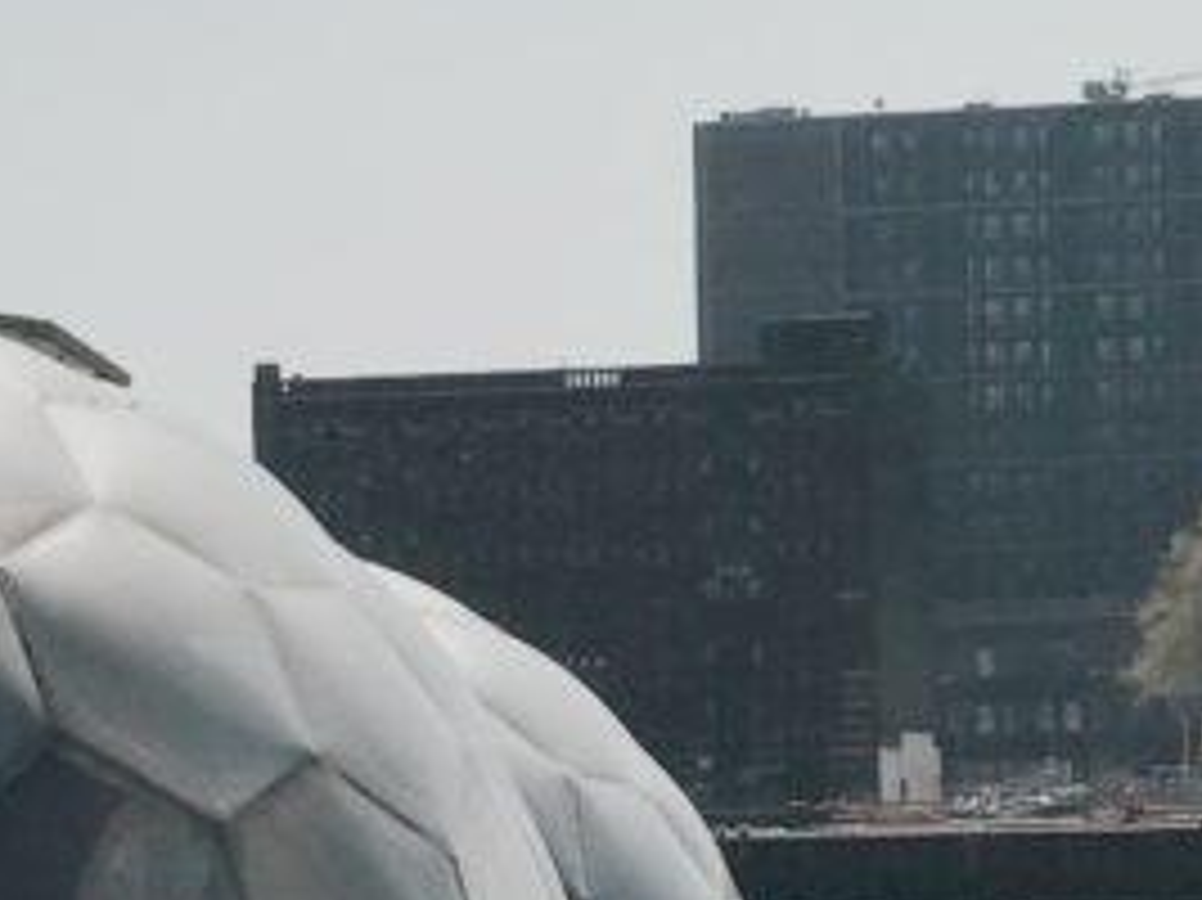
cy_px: 990
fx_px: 8677
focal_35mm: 250
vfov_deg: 5.9
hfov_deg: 7.7
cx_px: -981
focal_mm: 6.6
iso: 20
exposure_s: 1/1996
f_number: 2.8
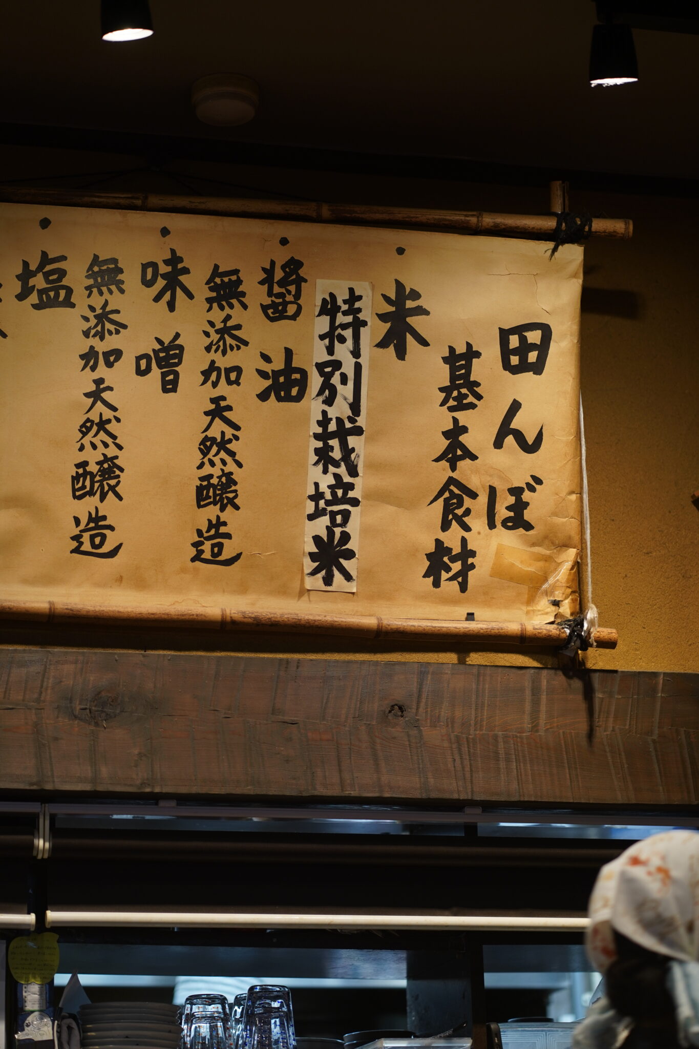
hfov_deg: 16.1
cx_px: 350
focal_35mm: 85
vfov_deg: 23.9
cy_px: 524
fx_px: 2476
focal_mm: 85
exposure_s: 1/100
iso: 250
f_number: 1.8
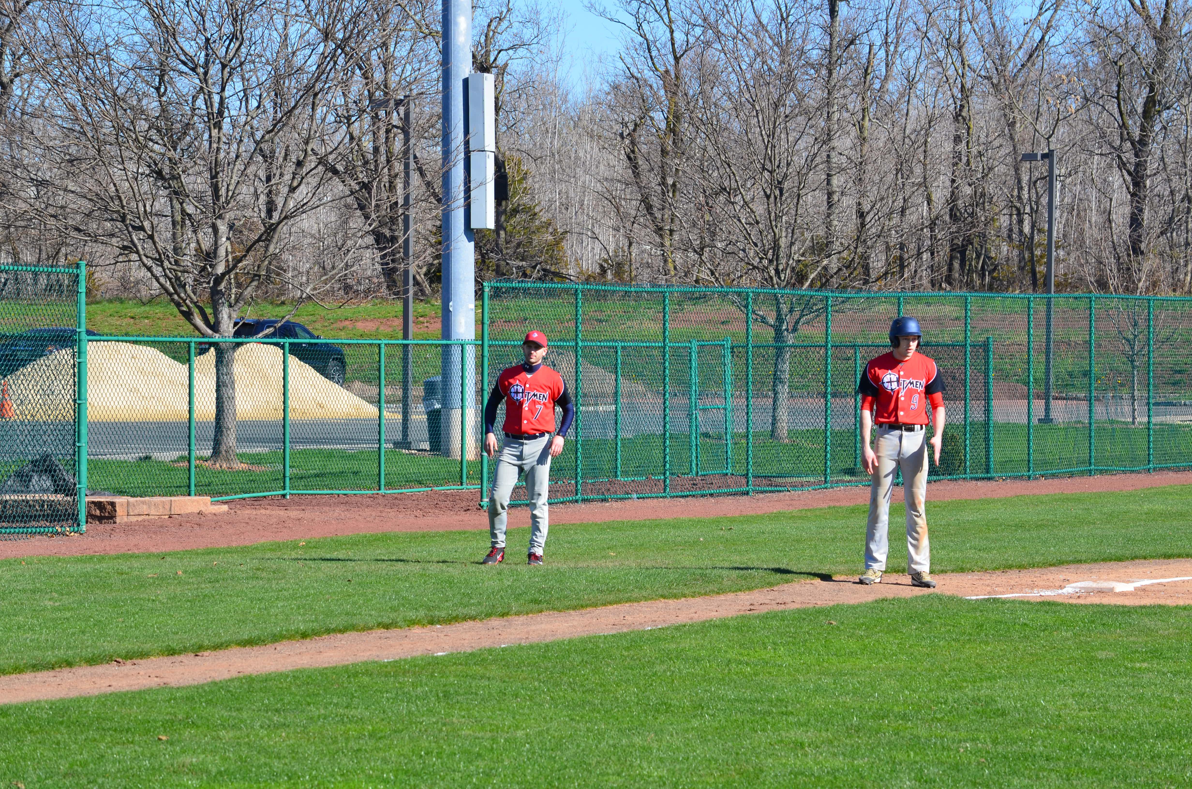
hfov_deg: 11.8
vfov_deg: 7.9
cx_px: 596
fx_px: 5749
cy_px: 394
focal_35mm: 174
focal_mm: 116
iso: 110
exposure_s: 1/125
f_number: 11
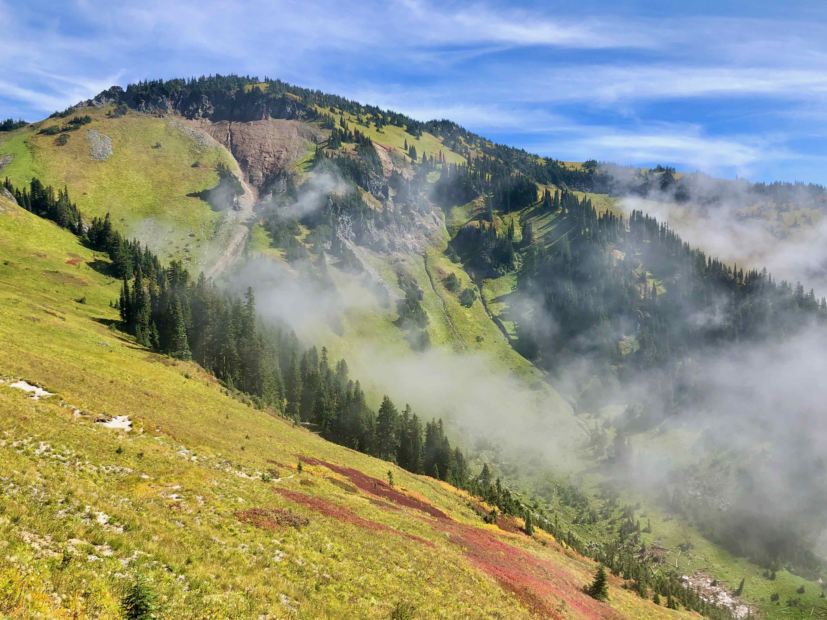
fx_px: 669
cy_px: 310
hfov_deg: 63.4
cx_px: 414
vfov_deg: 49.7
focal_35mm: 28
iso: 20
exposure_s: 1/1567
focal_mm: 3.99
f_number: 1.8
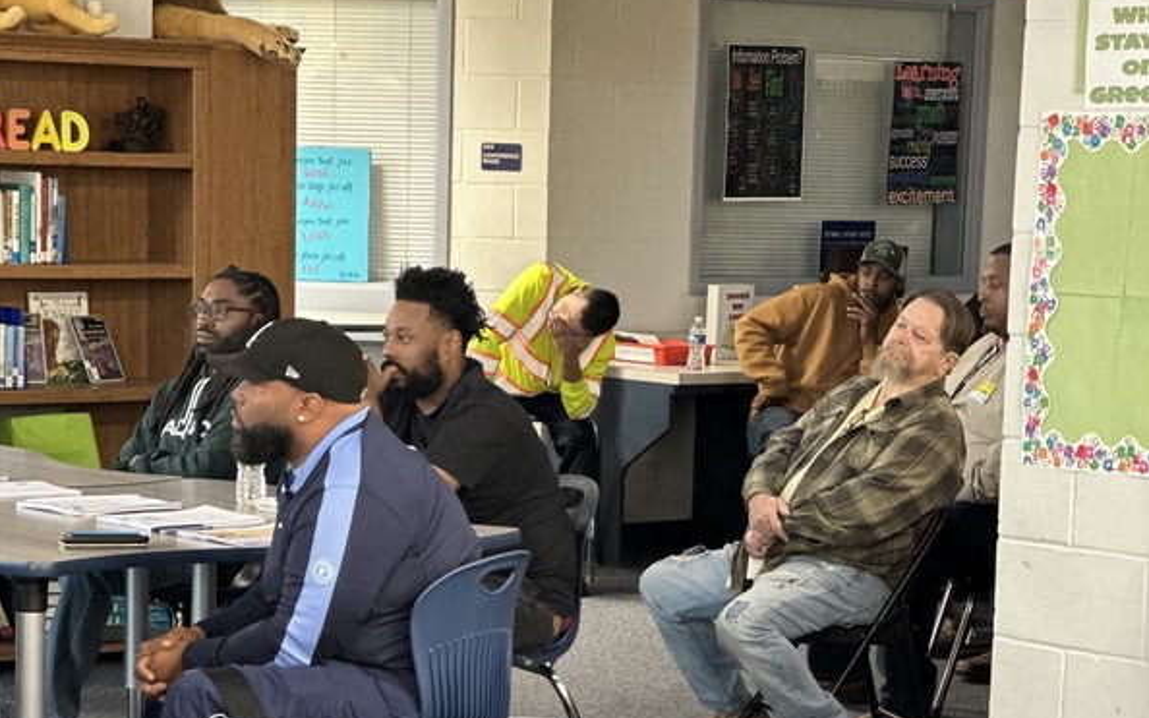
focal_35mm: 110
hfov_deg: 18.9
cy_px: 732
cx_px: 576
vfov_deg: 11.8
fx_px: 3444
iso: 400
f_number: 2.8
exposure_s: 1/15
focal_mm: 9
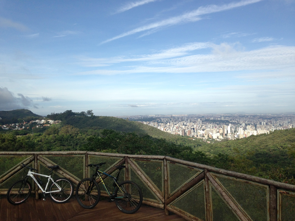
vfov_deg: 42.9
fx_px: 281
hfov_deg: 55.4
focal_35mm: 33
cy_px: 110
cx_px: 148
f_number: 2.4
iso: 64
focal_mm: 4.12
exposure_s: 1/1642
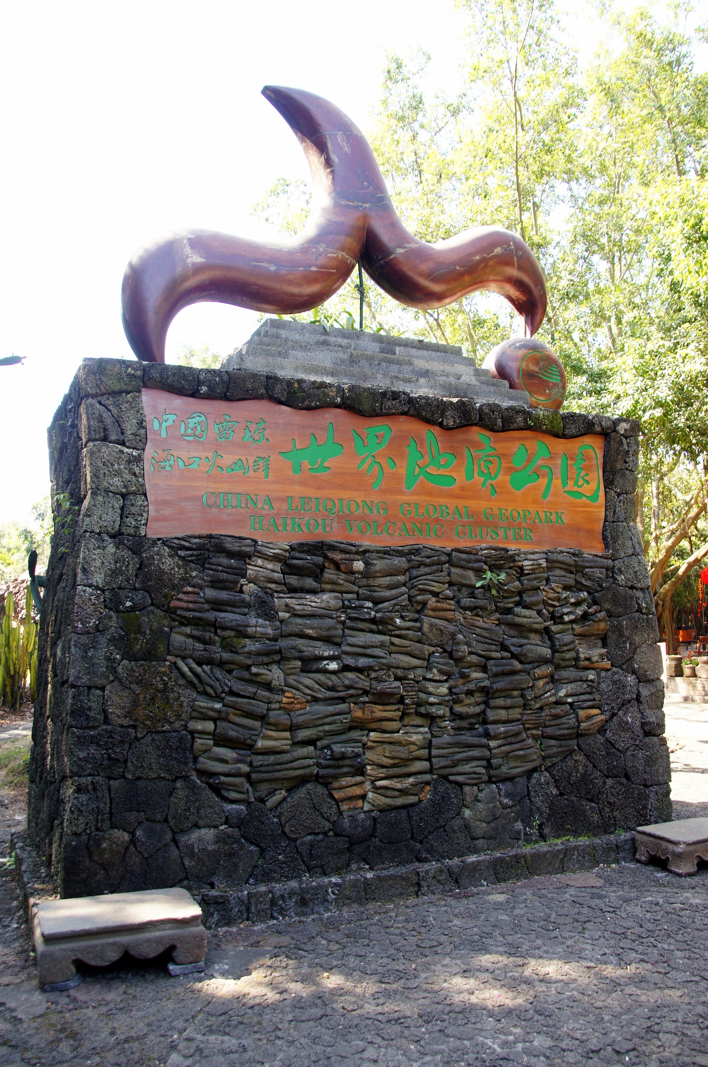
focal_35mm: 30
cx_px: 354
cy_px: 534
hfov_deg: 43.5
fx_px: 888
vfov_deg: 62.0
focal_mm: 20
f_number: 4.5
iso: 100
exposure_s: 1/40
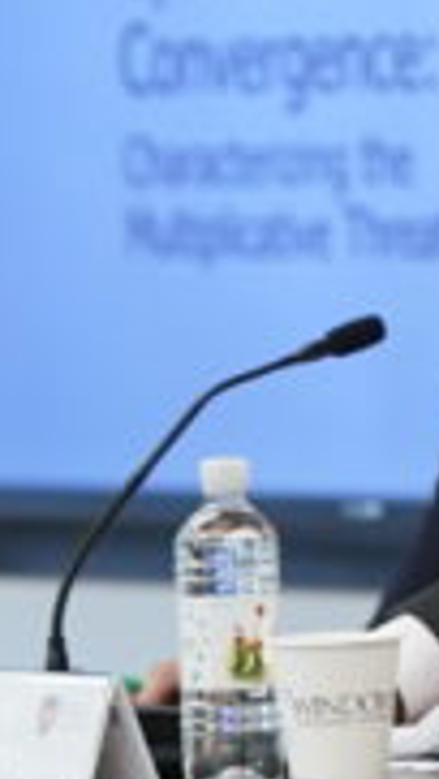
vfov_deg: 4.2
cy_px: 144
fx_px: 10519
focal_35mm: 509
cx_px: 1709
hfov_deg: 2.3
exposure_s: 1/160
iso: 1000
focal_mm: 86
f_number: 3.2
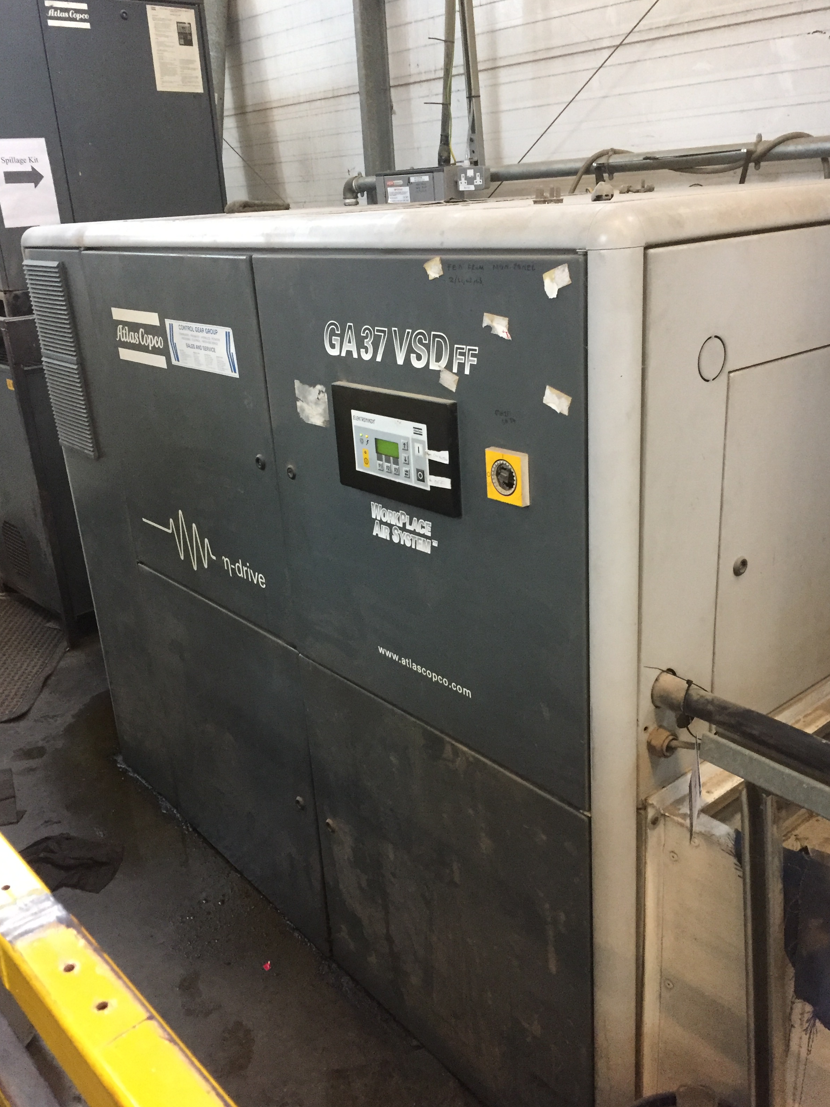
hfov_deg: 46.8
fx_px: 959
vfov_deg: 60.0
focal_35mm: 30
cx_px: 426
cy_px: 548
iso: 250
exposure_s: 1/25
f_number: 2.2
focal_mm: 4.15
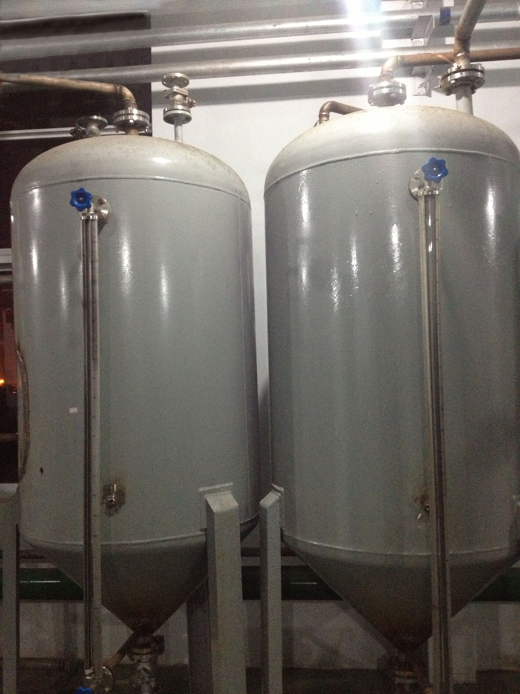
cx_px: 260
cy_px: 347
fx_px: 701
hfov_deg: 40.7
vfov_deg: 52.6
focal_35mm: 35
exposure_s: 1/15
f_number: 2.4
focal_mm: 4.28
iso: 500
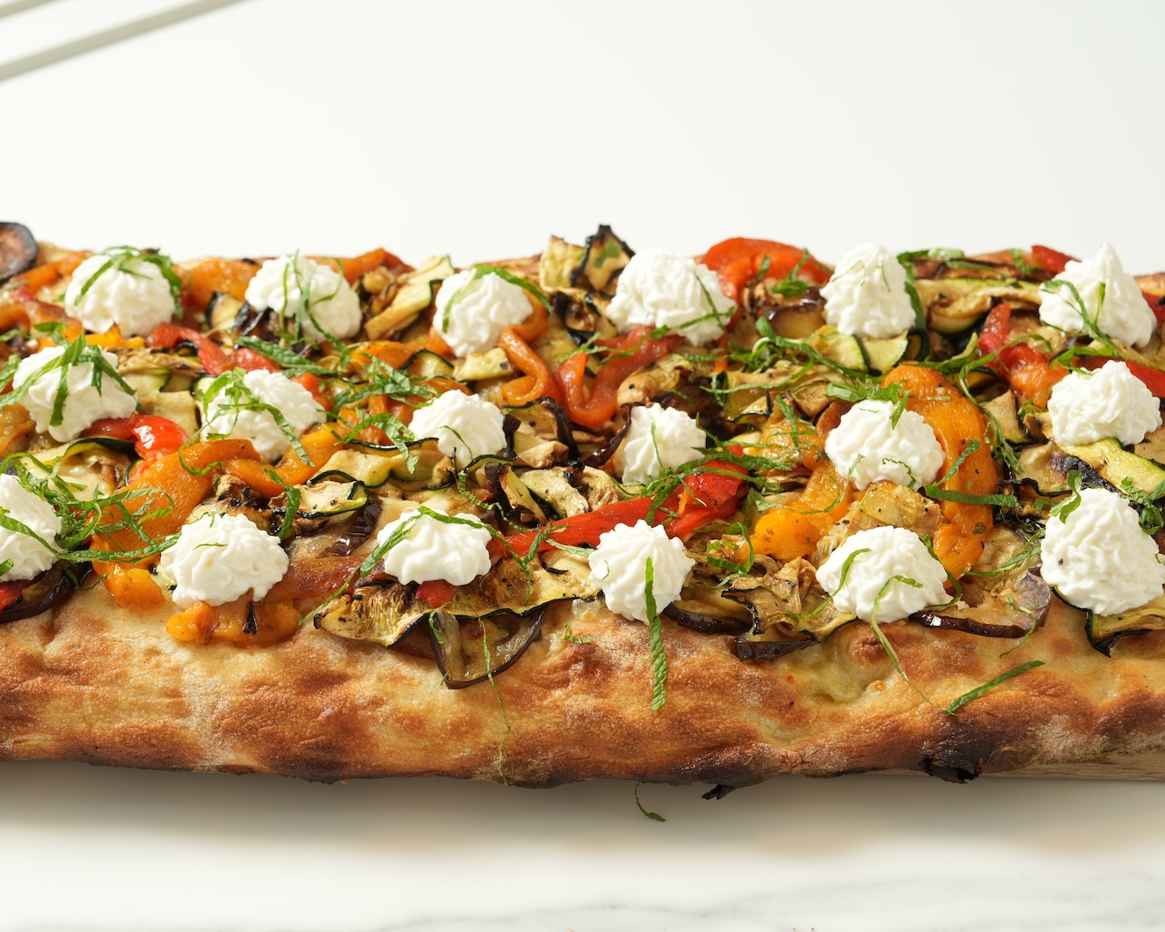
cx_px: 487
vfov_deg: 15.1
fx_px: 3517
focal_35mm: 102
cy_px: 467
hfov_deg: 18.8
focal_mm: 90
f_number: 7.1
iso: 500
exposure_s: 1/200
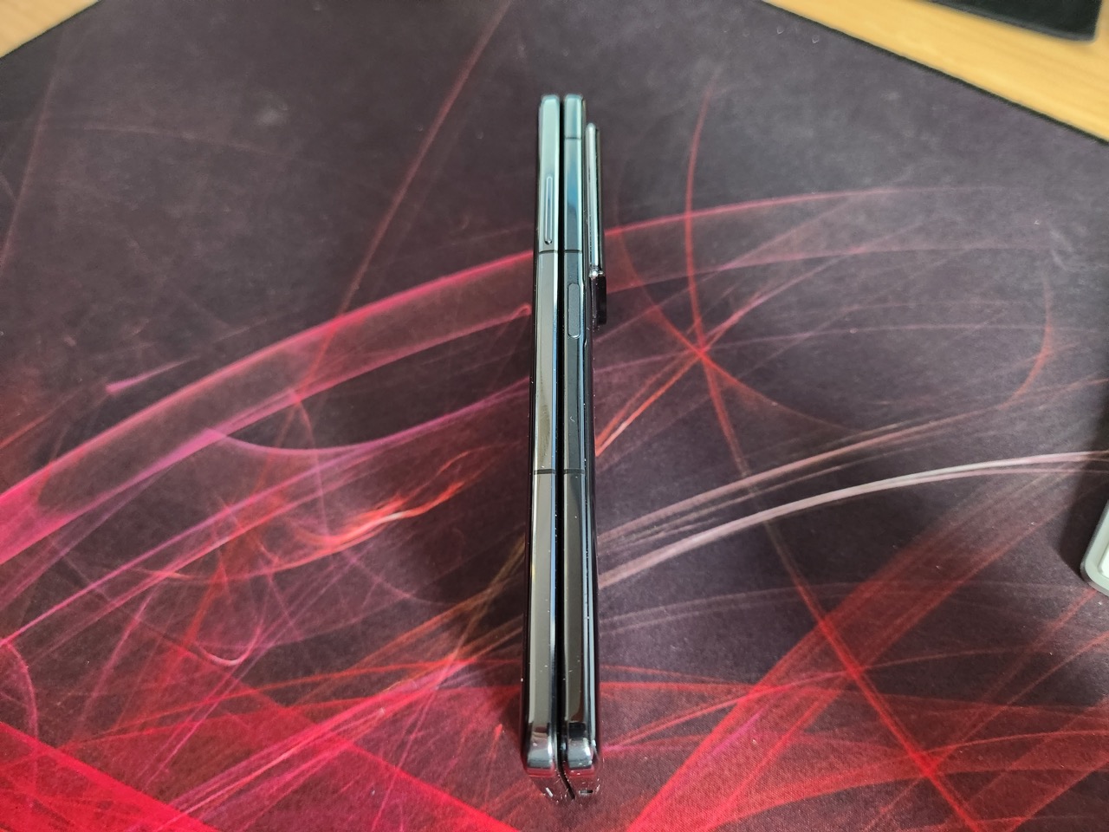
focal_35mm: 23
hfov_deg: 73.9
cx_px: 554
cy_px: 416
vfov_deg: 58.9
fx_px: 737
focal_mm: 5.4
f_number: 1.8
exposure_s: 1/25
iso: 800
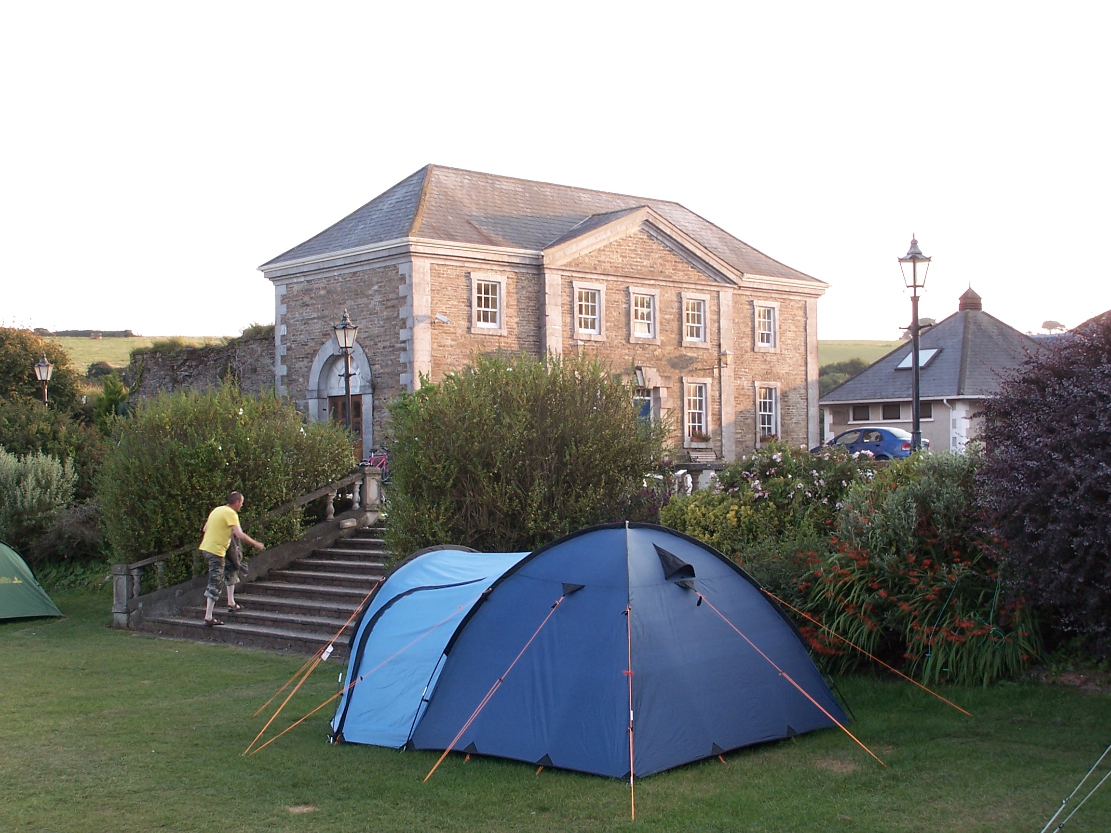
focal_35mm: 59
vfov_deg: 24.8
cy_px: 416
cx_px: 556
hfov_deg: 32.7
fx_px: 1894
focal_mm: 9.8
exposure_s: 1/45
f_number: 5.6
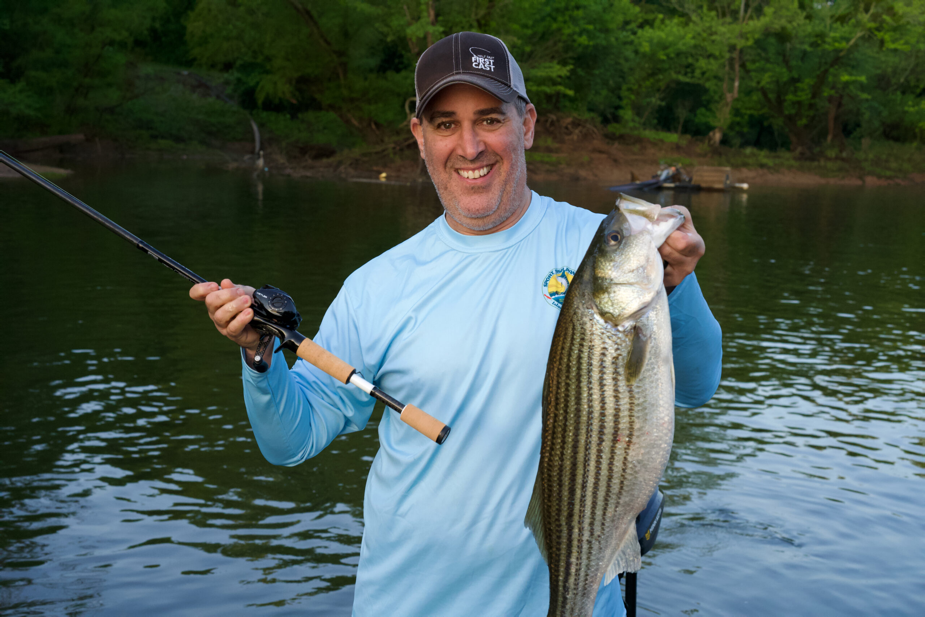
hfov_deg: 36.2
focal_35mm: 55
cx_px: 462
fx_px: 1413
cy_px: 308
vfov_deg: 24.6
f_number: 9
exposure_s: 1/400
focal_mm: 55
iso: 2500
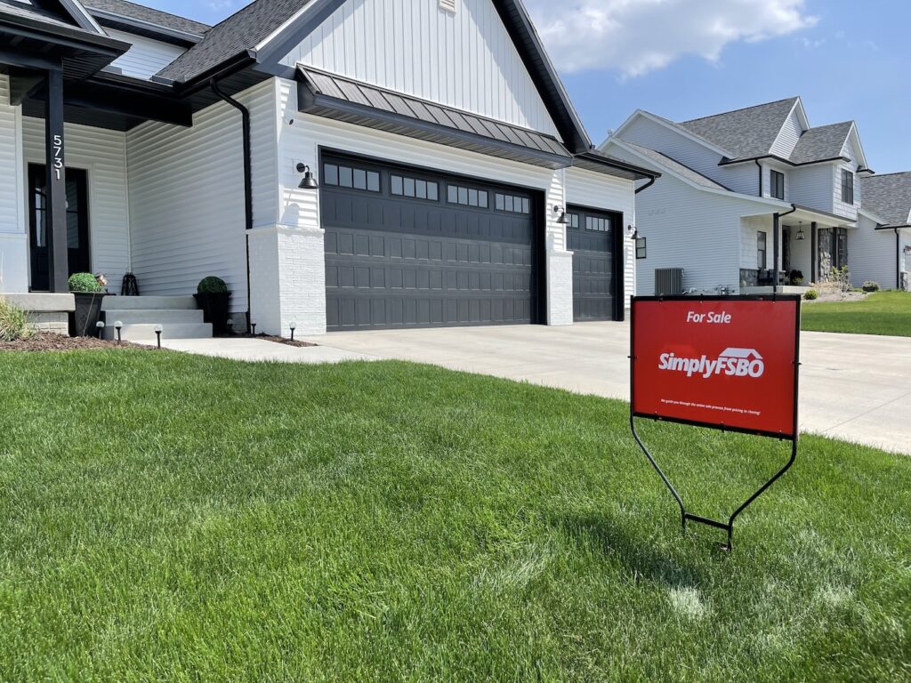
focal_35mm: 26
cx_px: 456
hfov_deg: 67.3
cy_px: 342
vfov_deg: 53.1
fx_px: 684
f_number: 1.6
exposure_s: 1/3344
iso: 32
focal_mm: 5.1
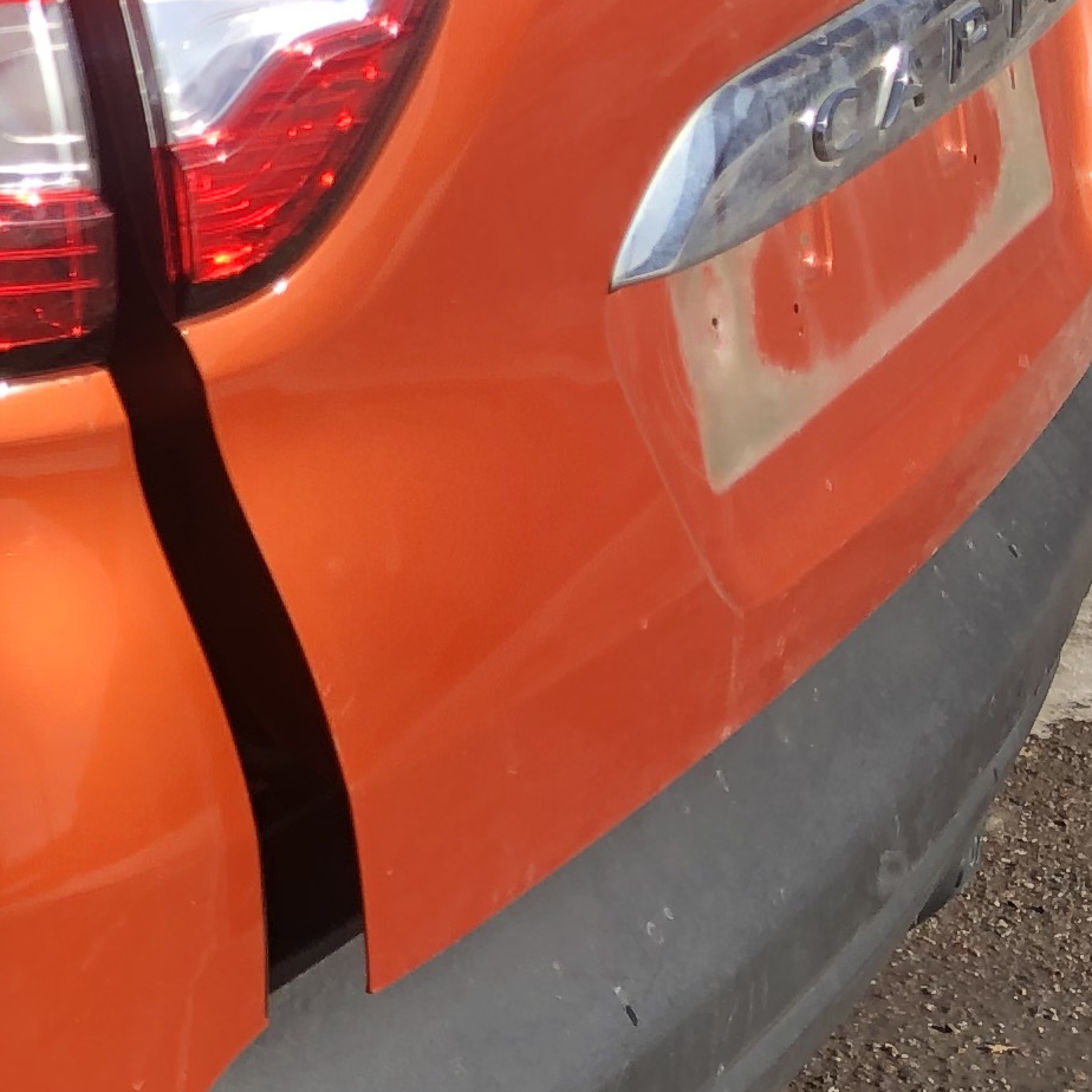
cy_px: 362
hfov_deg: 13.5
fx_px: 3855
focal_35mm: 108
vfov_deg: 16.1
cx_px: -1197
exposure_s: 1/747
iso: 20
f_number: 1.8
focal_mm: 3.99
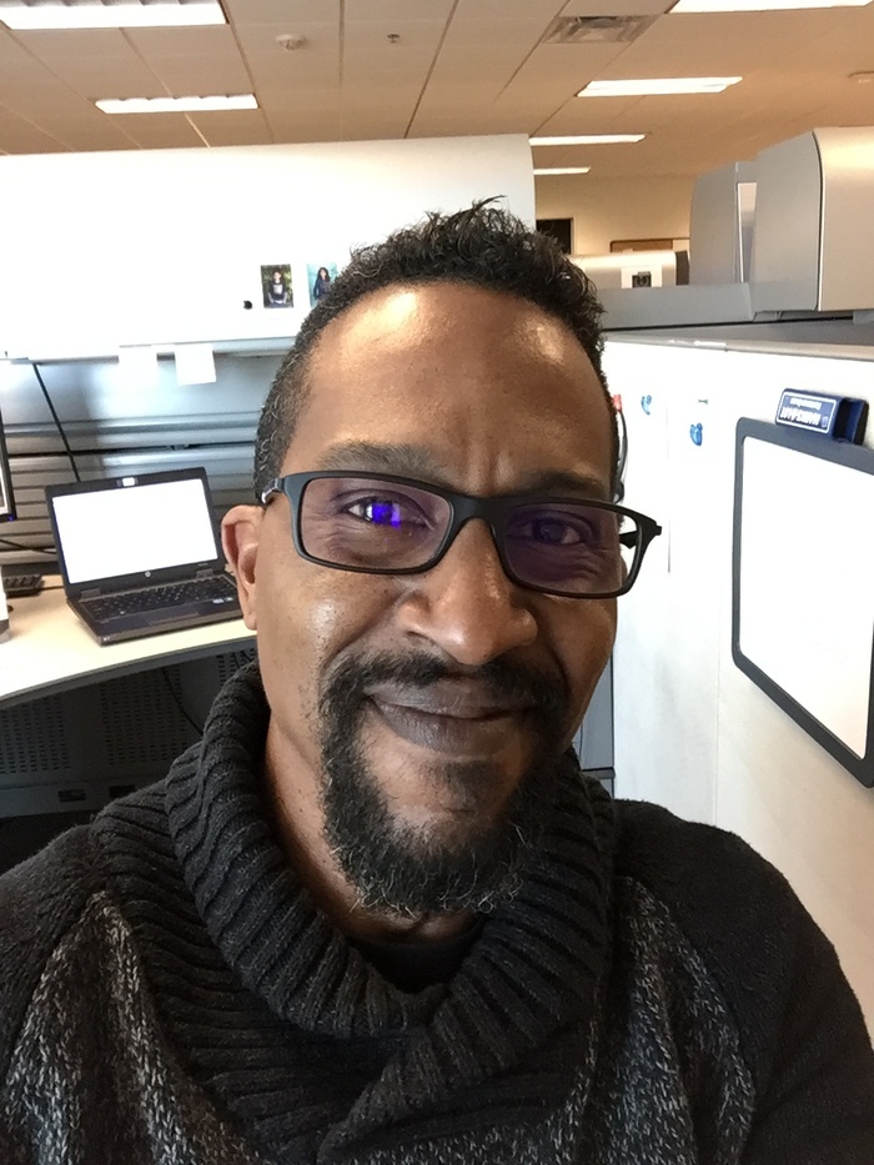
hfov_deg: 45.5
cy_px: 582
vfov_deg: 58.3
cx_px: 437
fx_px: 1043
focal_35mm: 31
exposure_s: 1/30
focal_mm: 2.65
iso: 200
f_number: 2.2
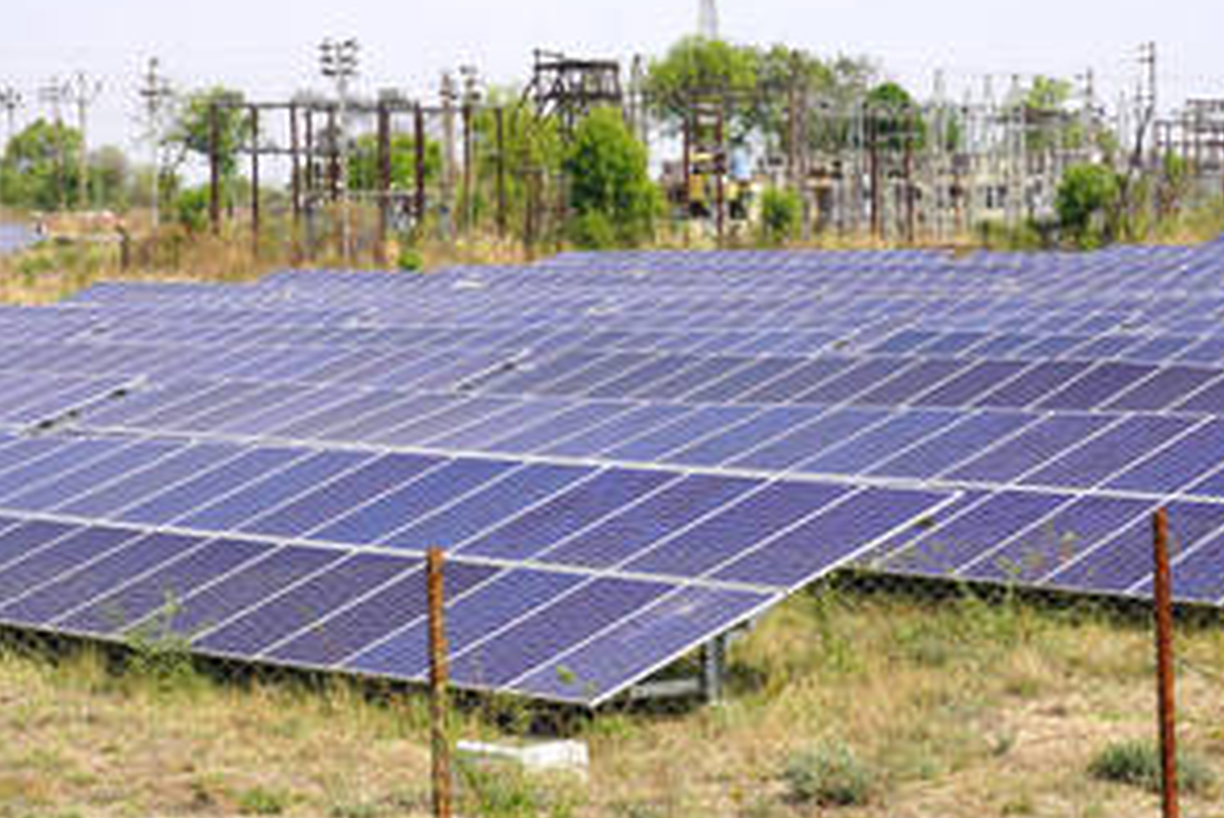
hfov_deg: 20.6
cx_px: 660
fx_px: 3367
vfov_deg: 13.8
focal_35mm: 99
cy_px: 399
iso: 100
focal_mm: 65
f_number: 10
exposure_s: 1/125
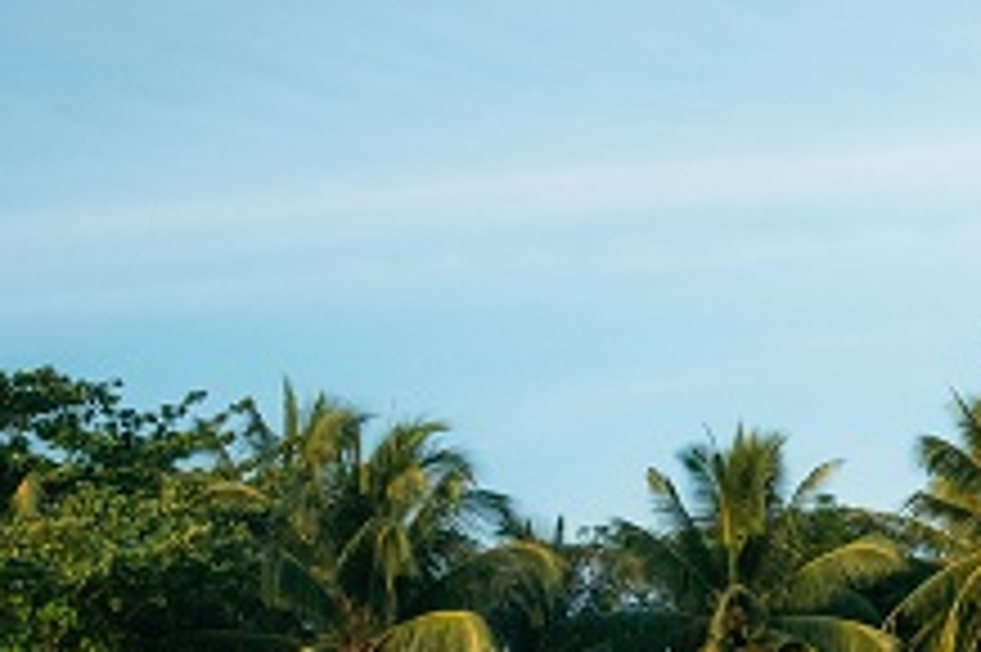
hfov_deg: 12.3
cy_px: 477
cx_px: 1737
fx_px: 4166
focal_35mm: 153
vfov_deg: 8.9
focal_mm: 37
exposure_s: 1/320
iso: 1000
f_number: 8
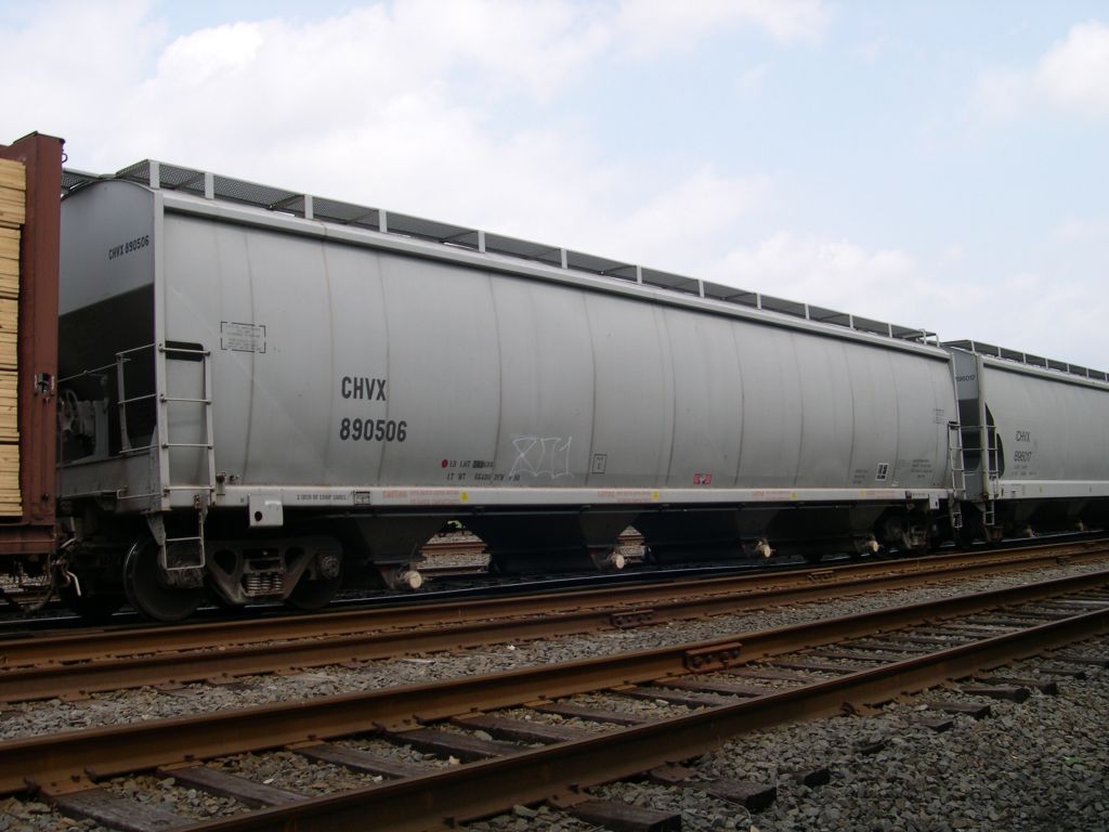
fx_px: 1217
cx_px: 554
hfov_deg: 49.0
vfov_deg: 37.7
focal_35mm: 38
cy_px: 416
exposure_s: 1/143
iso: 100
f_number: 7.6
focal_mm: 8
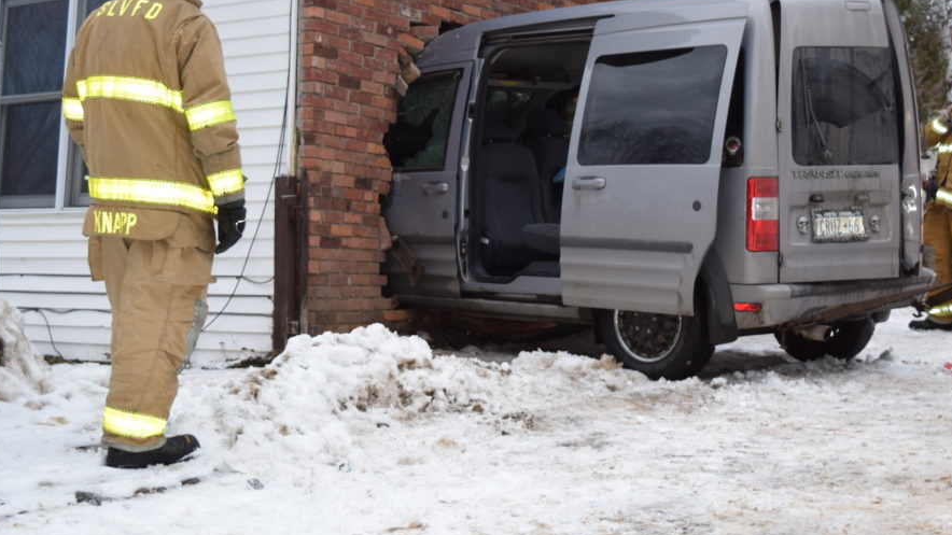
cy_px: 161
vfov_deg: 19.7
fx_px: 1531
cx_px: 509
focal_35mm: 61
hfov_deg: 34.5
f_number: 5.6
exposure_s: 1/125
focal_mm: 31
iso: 800
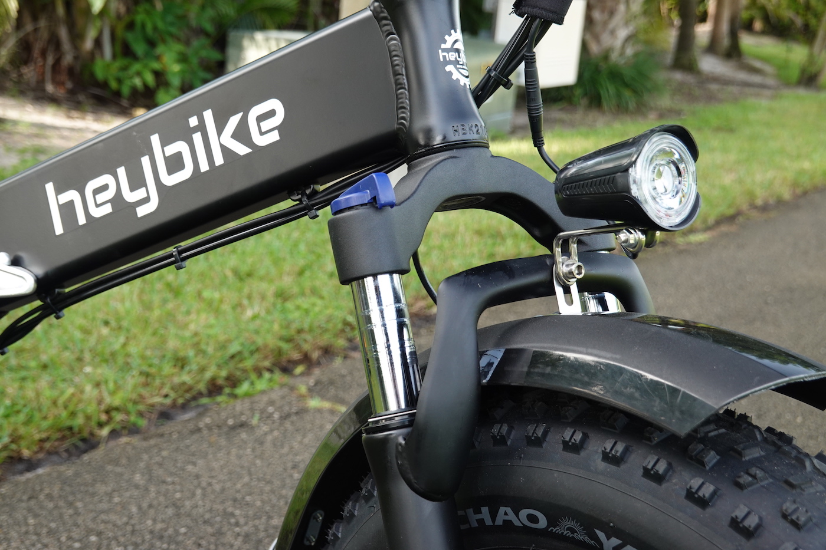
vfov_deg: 25.1
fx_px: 1239
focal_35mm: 54
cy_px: 275
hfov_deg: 36.9
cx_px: 413
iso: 200
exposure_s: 1/60
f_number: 4
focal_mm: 19.84
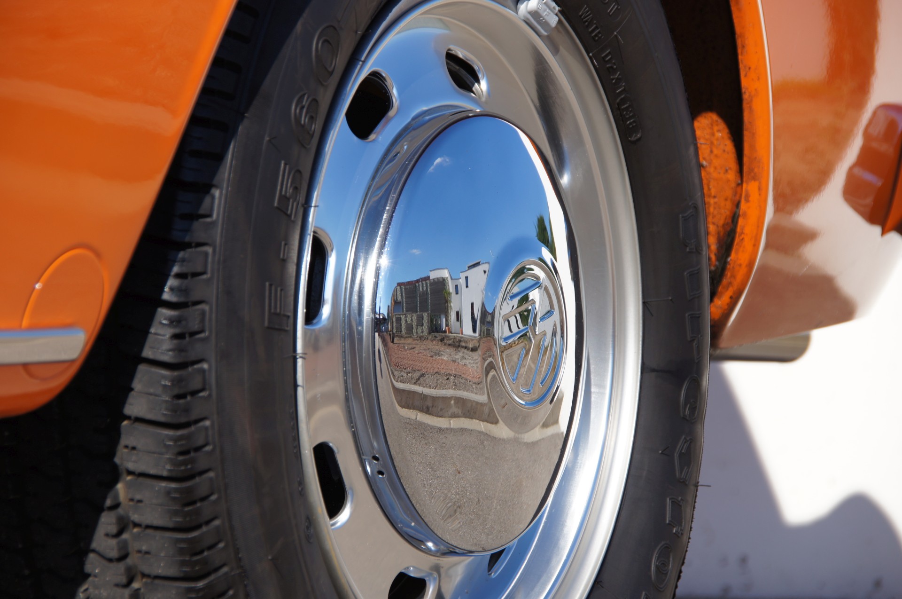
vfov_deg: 8.3
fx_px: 4128
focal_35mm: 165
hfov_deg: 12.5
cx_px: 451
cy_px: 300
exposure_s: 1/320
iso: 100
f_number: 7.1
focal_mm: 110
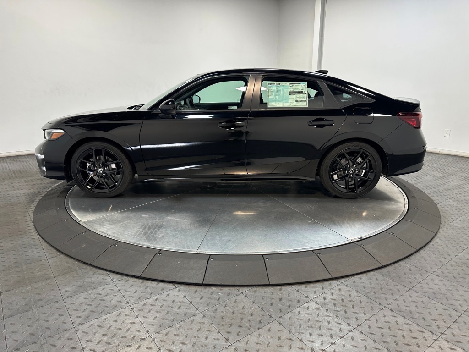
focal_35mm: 24
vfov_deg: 56.8
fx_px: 325
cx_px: 234
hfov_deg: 71.6
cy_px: 176
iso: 320
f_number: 1.78
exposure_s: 1/60
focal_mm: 6.86
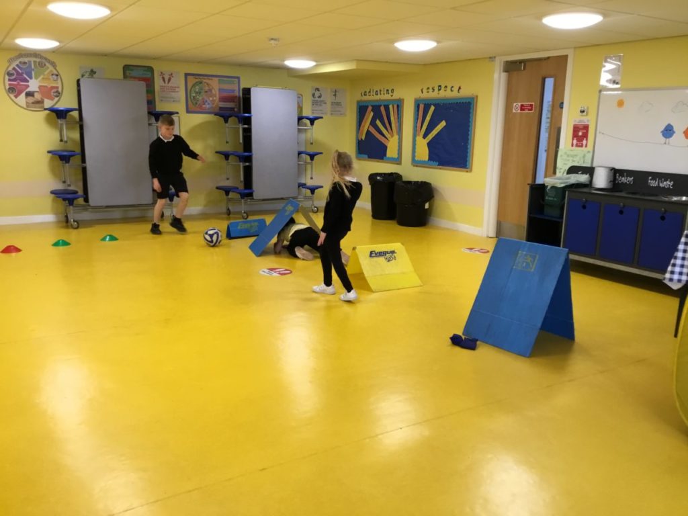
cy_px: 258
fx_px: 616
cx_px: 344
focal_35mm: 31
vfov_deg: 45.4
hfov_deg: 58.4
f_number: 2.4
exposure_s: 1/33
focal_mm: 3.3
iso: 50
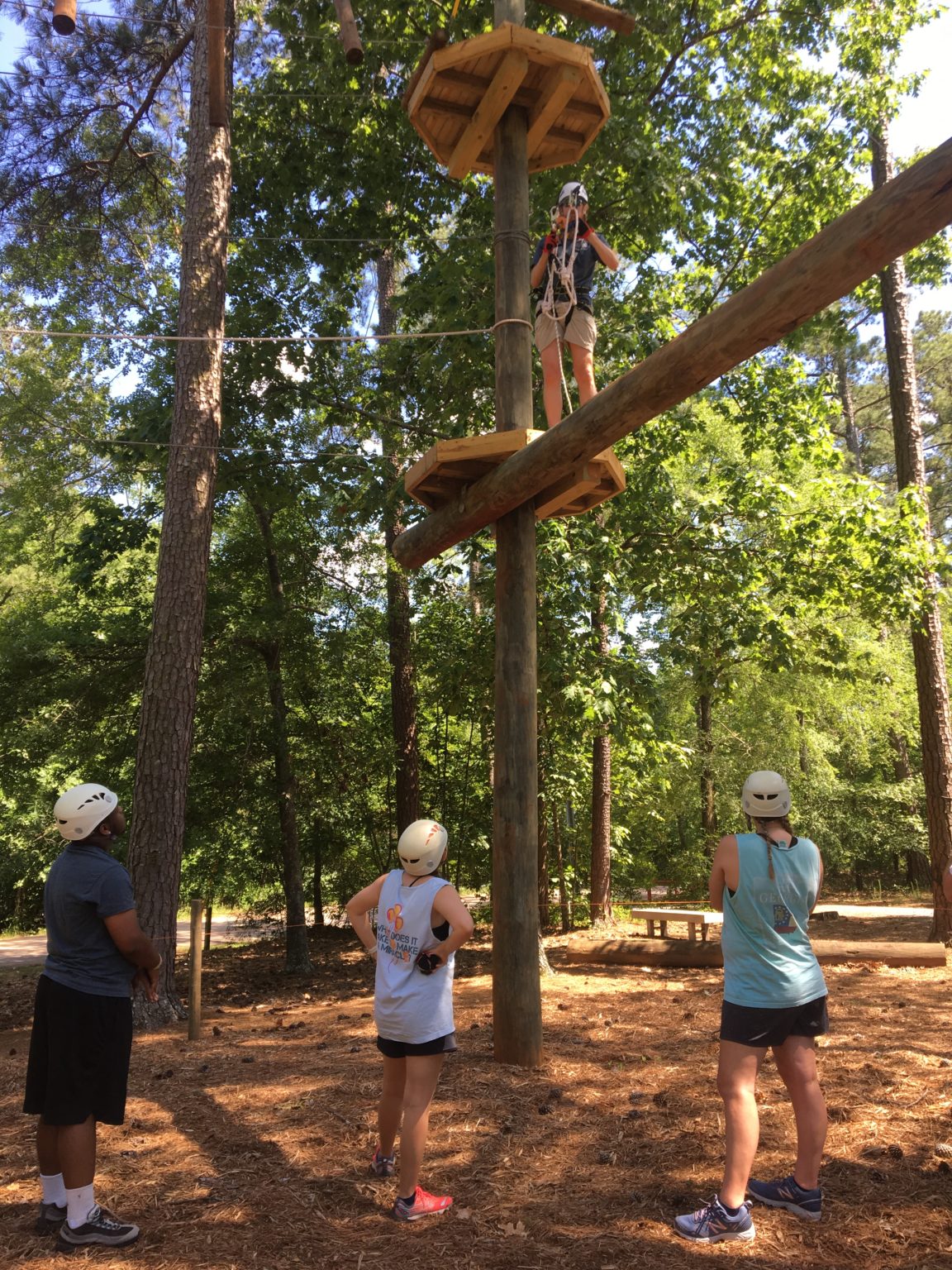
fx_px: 1063
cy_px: 635
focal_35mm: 29
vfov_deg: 61.7
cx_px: 476
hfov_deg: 48.2
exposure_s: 1/221
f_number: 2.2
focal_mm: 4.15
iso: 25
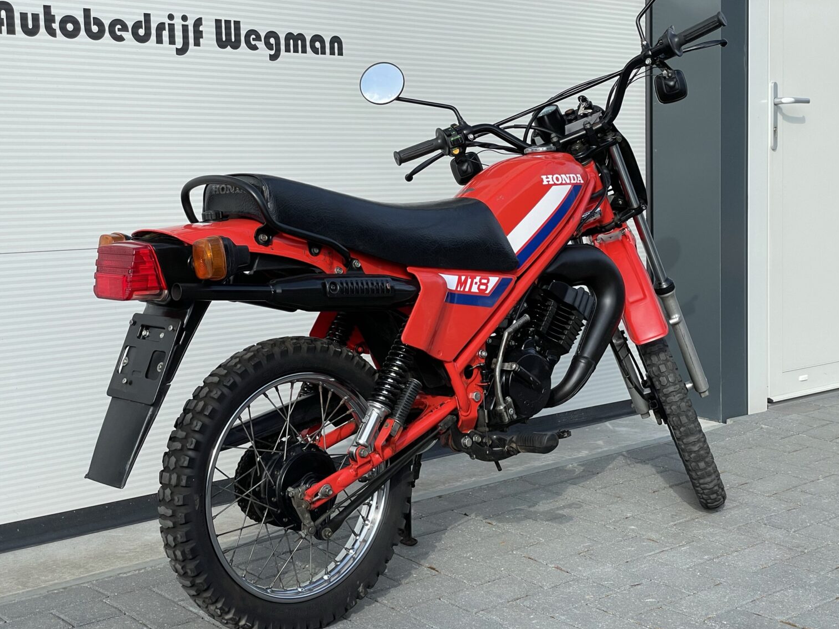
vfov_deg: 27.5
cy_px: 319
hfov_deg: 36.2
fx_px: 1284
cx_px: 426
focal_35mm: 53
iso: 25
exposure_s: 1/978
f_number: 2
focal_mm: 6
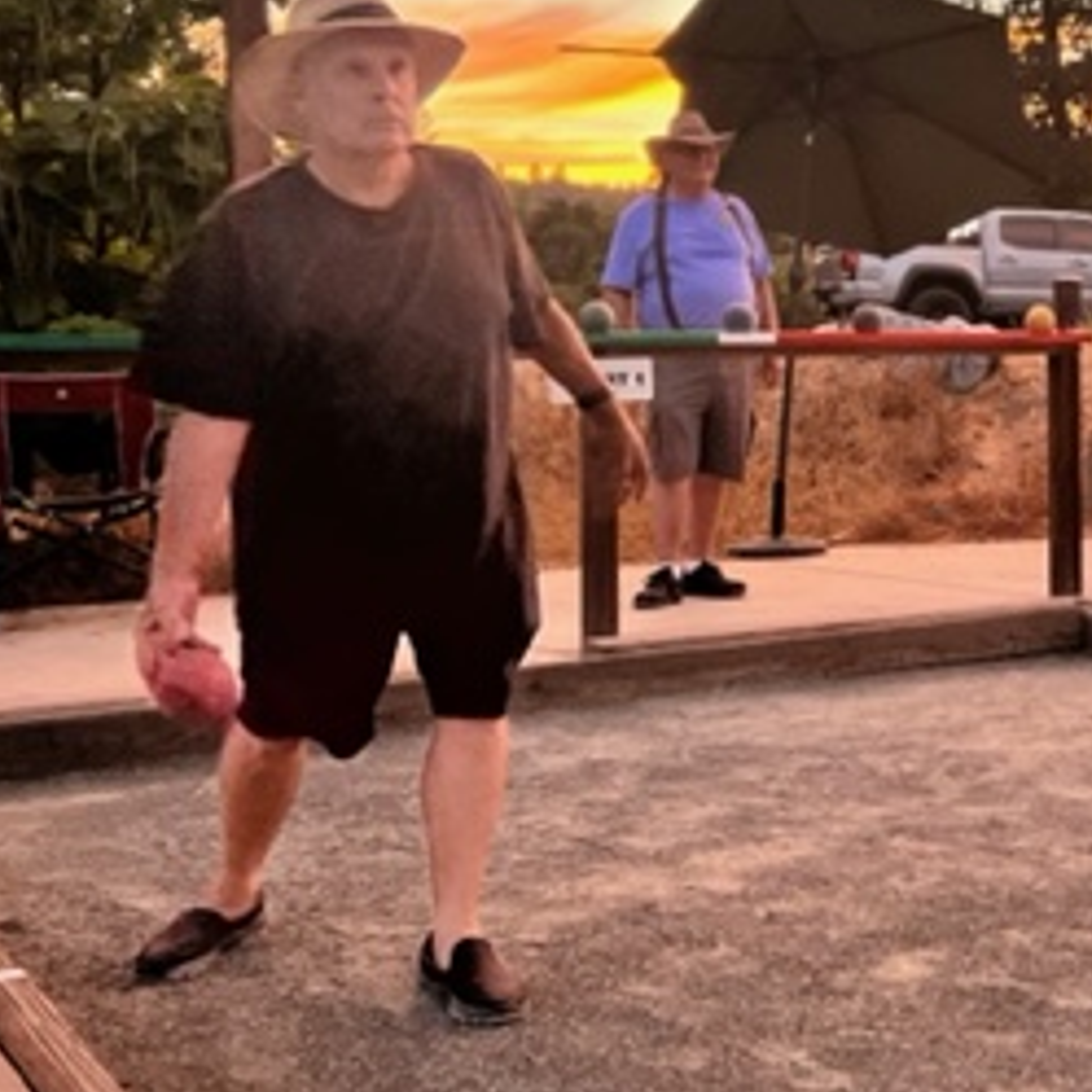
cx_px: 1140
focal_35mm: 59
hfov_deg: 27.1
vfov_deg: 28.9
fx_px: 2106
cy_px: 364
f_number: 1.5
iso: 64
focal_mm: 5.7
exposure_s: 1/121
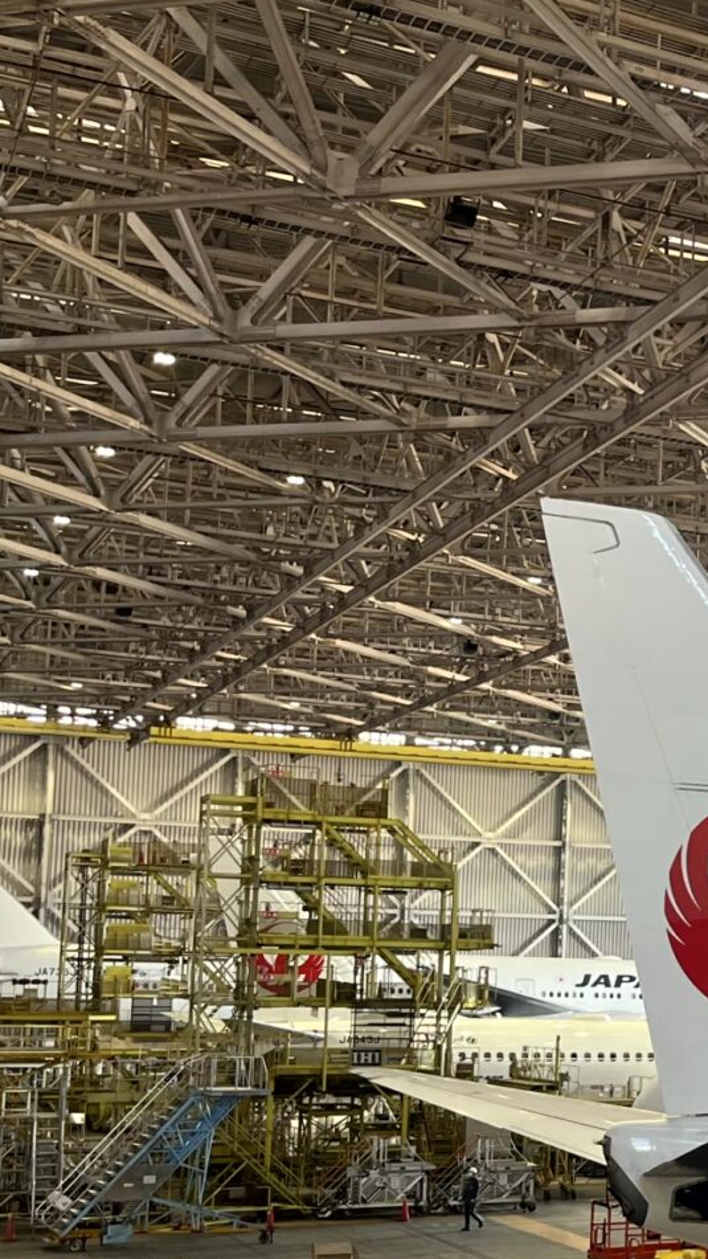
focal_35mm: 61
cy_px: 834
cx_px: 1122
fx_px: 2036
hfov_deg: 17.4
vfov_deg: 34.1
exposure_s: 1/121
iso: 125
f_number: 1.6
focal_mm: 5.1
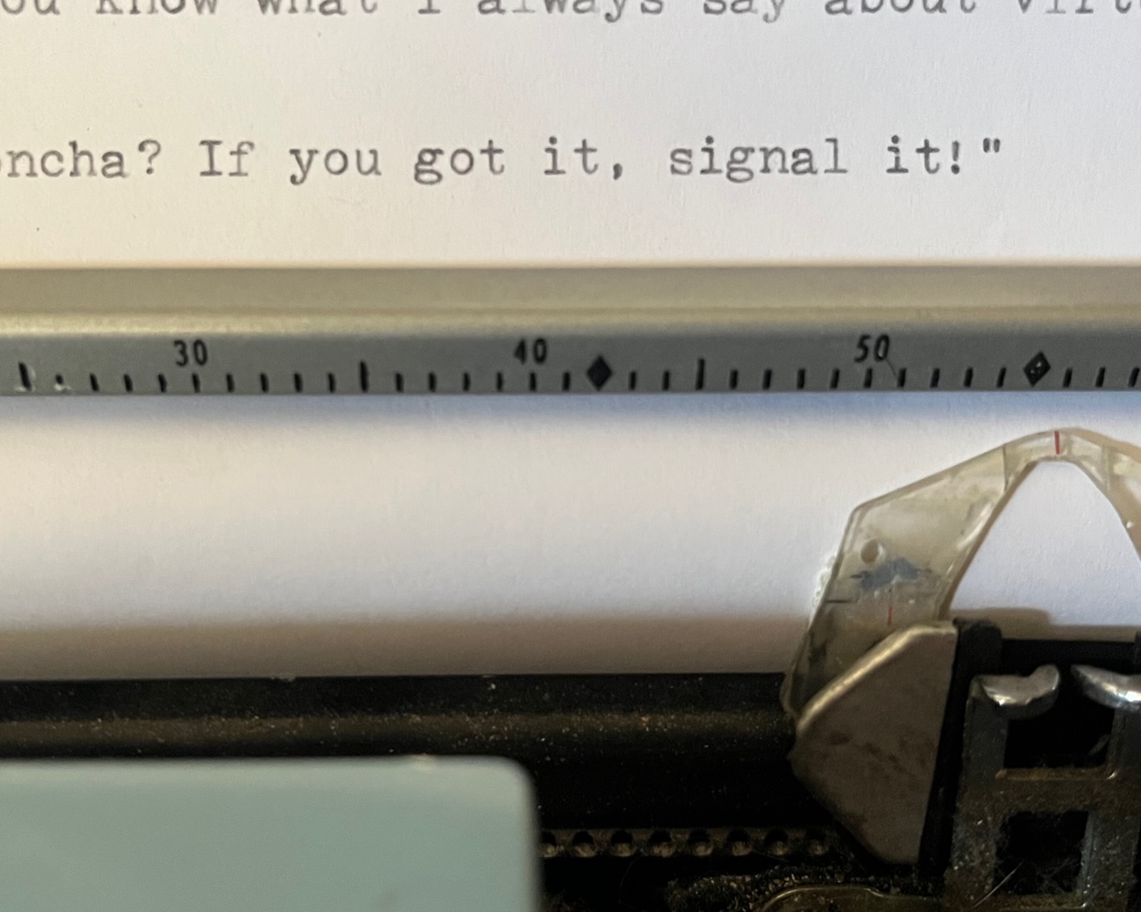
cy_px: 525
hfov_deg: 44.7
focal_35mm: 41
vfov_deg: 36.4
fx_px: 1384
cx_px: 505
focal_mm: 5.1
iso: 500
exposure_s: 1/46
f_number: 1.6
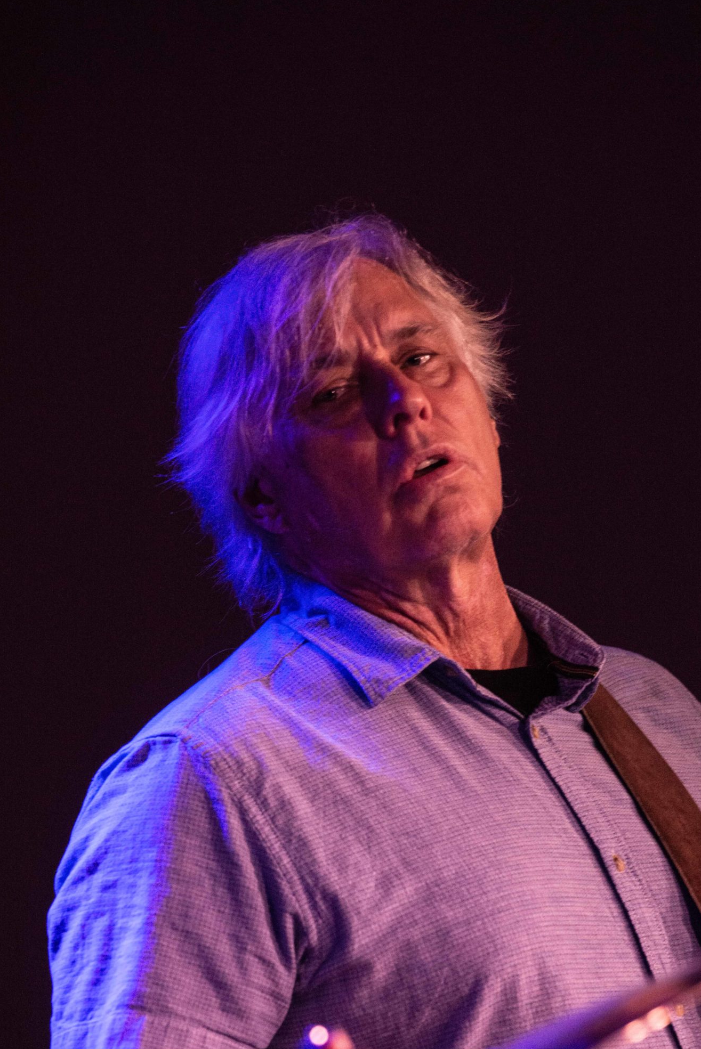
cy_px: 628
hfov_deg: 5.3
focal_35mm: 260
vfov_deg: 7.9
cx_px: 403
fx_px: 7584
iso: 2500
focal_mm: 200
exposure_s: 1/125
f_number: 5.6
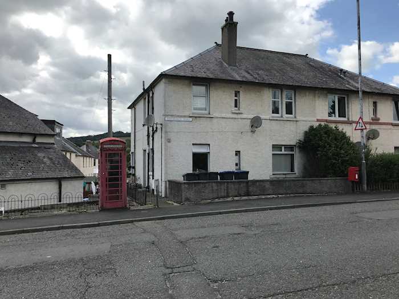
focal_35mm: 28
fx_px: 323
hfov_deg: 63.4
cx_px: 200
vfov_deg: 49.7
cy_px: 150
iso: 20
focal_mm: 3.99
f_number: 1.8
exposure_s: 1/2283
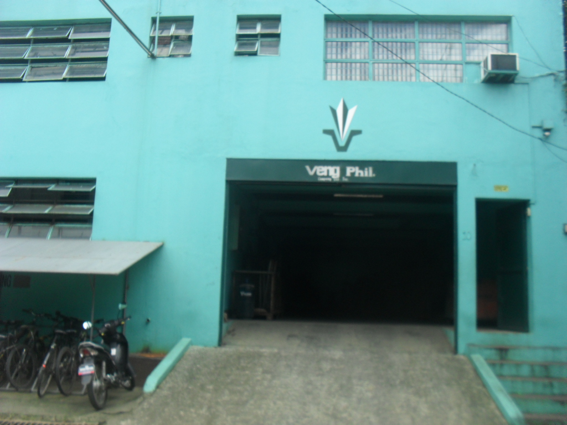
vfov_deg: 40.7
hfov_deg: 52.6
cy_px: 212
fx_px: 573
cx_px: 284
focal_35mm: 35
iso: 100
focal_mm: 6.3
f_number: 3.2
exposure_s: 1/500
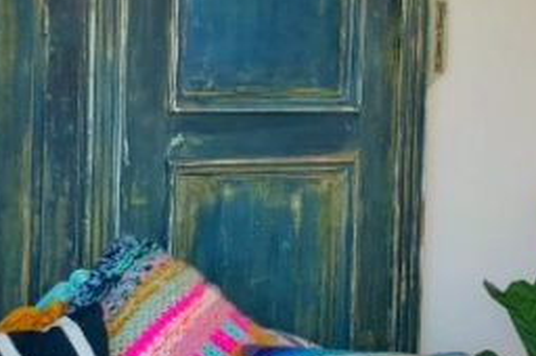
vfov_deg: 11.1
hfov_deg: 16.7
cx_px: 312
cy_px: 128
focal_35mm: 123
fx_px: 1829
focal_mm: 4
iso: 25
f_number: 1.8
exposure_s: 1/30
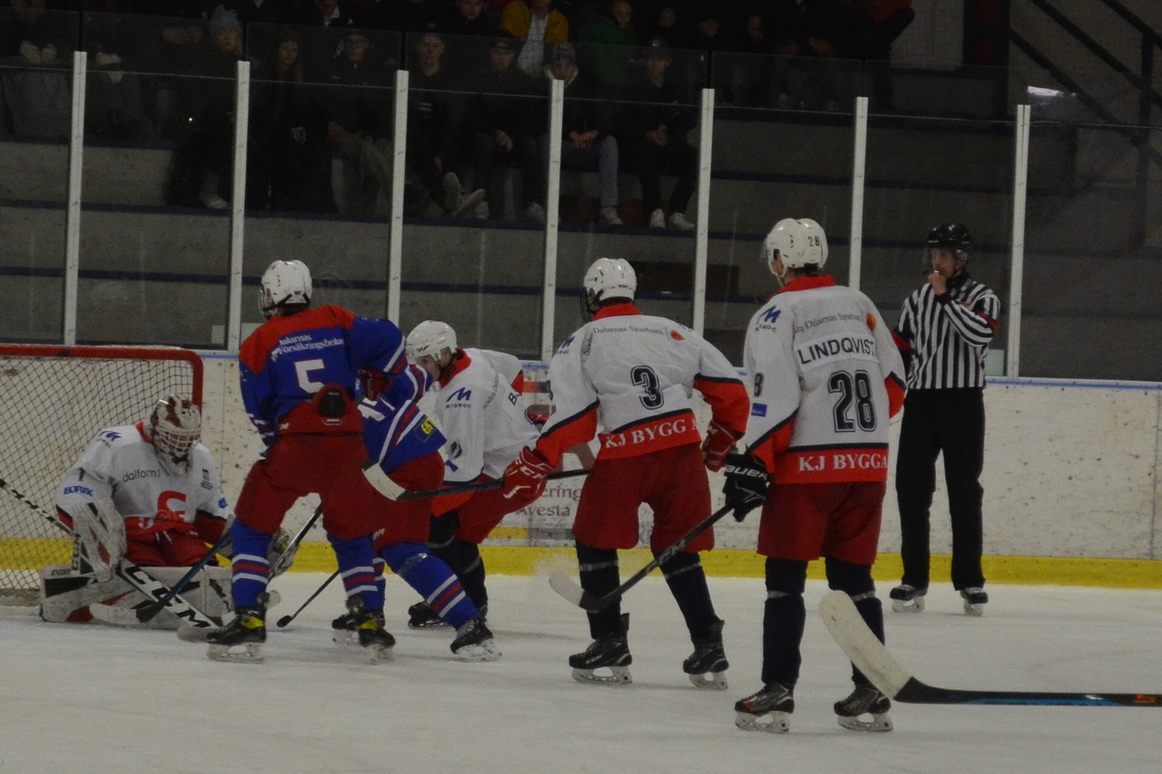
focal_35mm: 82
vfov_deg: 16.5
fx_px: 2662
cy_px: 387
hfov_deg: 24.6
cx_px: 581
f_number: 5.6
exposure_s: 1/250
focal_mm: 55
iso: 1600
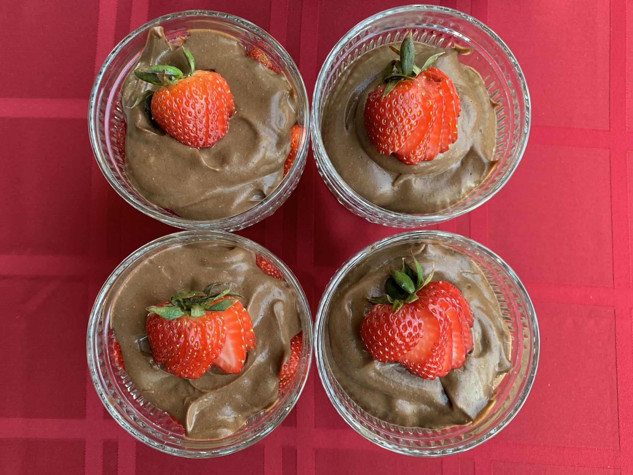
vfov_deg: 53.1
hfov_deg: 67.3
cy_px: 238
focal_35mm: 26
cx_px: 316
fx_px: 475
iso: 200
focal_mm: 4.25
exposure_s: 1/60
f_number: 1.8
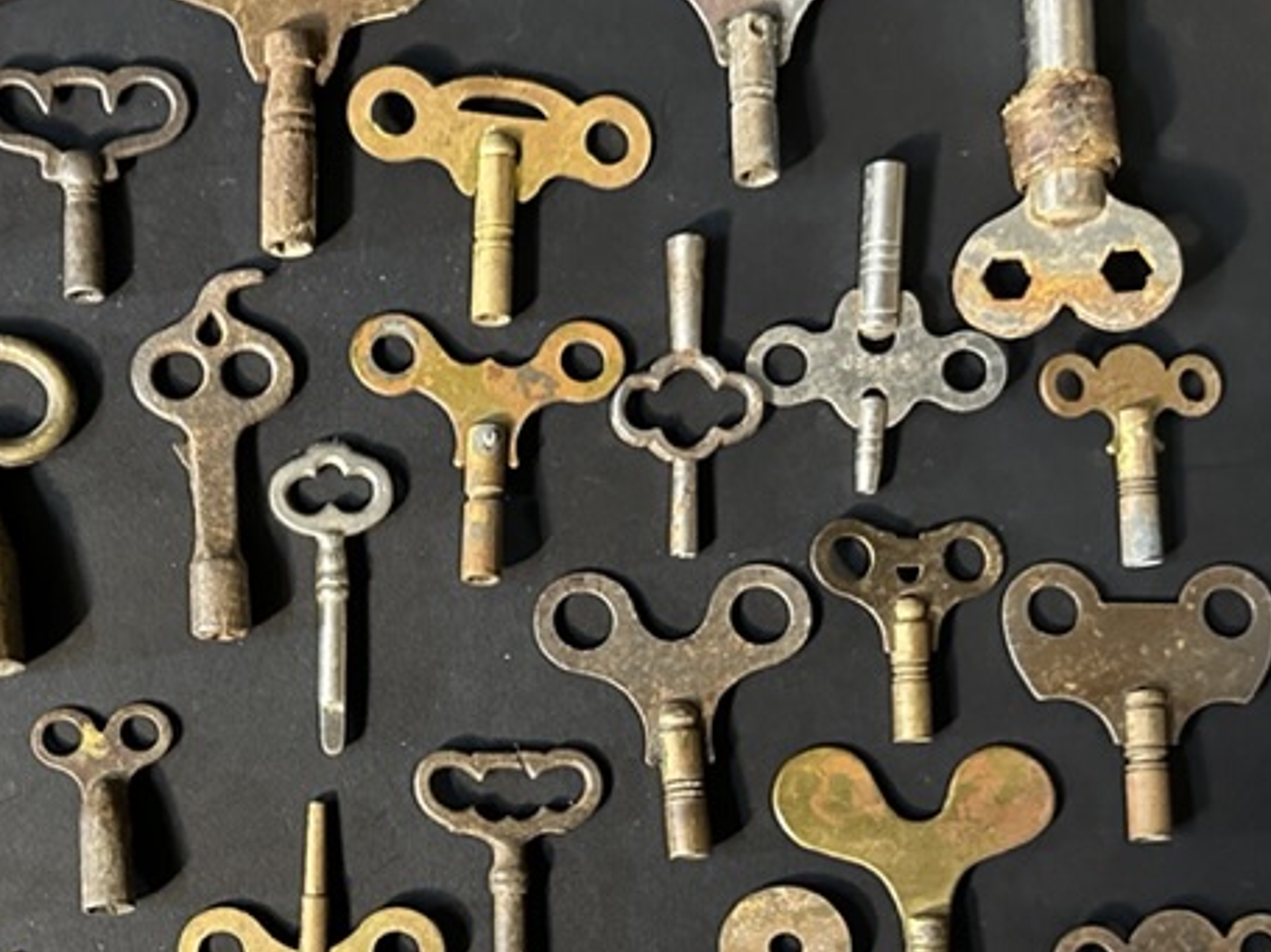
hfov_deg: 34.7
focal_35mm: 54
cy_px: 826
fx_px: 1982
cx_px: 293
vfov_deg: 26.3
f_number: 1.78
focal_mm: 6.86
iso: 1000
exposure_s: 1/60
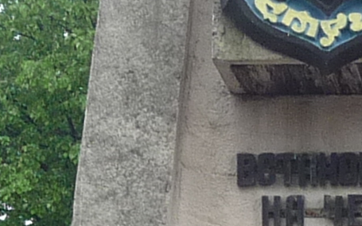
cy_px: 321
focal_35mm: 229
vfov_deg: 5.7
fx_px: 2258
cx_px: 284
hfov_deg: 9.1
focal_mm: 5
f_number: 3.4
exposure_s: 1/160
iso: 100
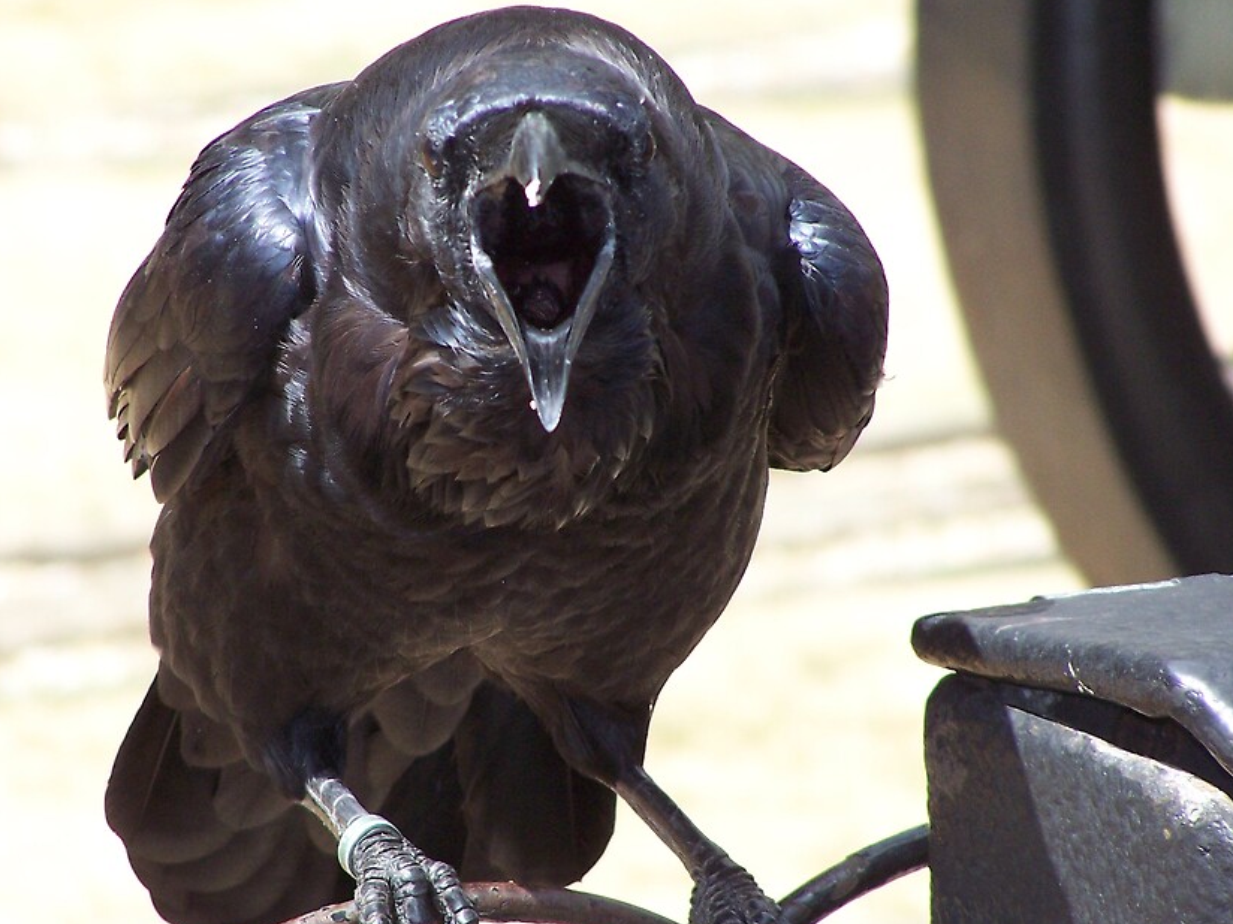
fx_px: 16421
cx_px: 540
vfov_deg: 3.2
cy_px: 450
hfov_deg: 4.3
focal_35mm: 461
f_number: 3.7
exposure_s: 1/750
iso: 140
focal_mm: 63
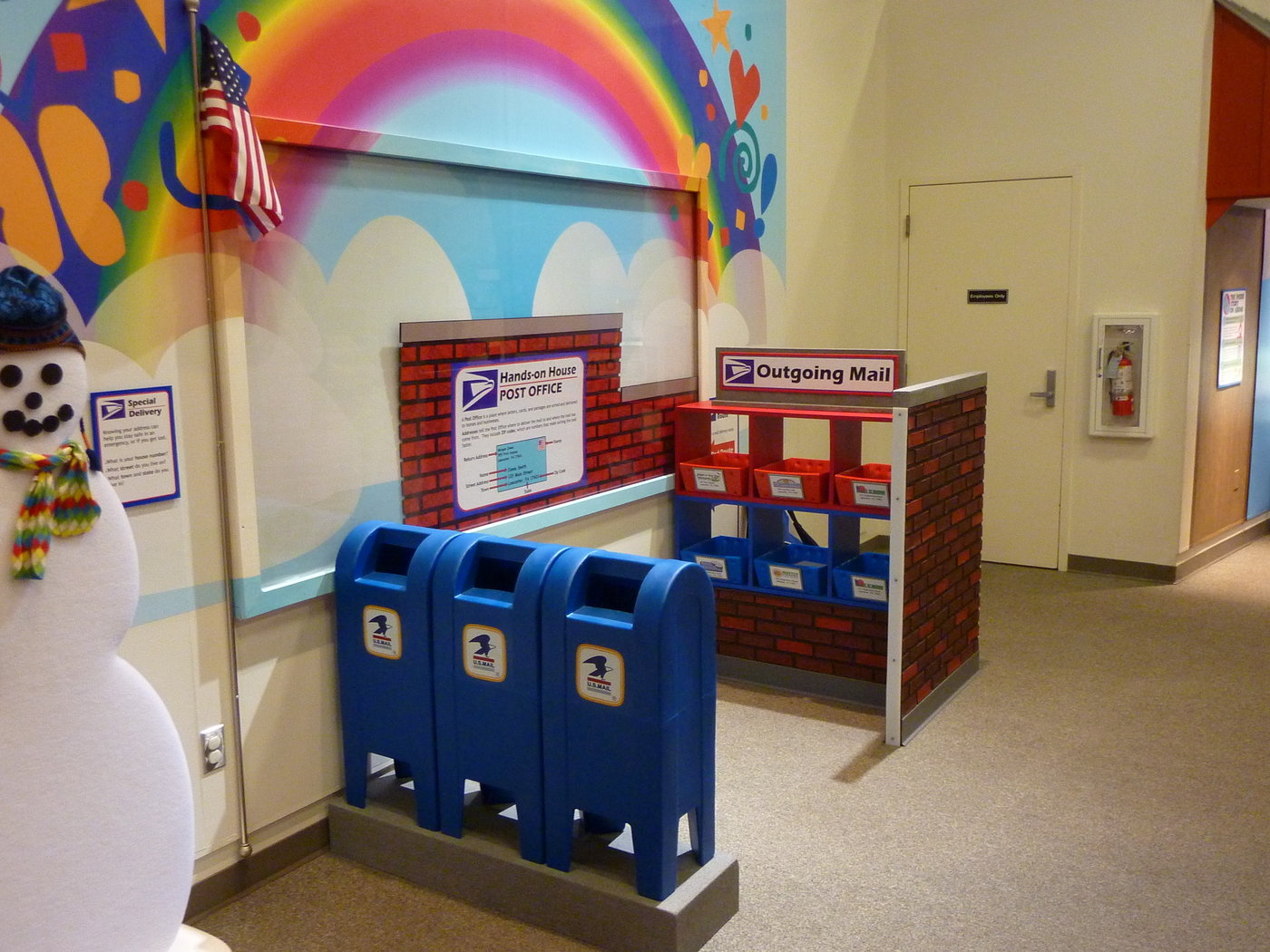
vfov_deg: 46.8
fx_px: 1101
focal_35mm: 30
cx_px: 635
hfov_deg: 60.0
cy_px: 476
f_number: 3.4
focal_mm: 5
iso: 400
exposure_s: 1/15
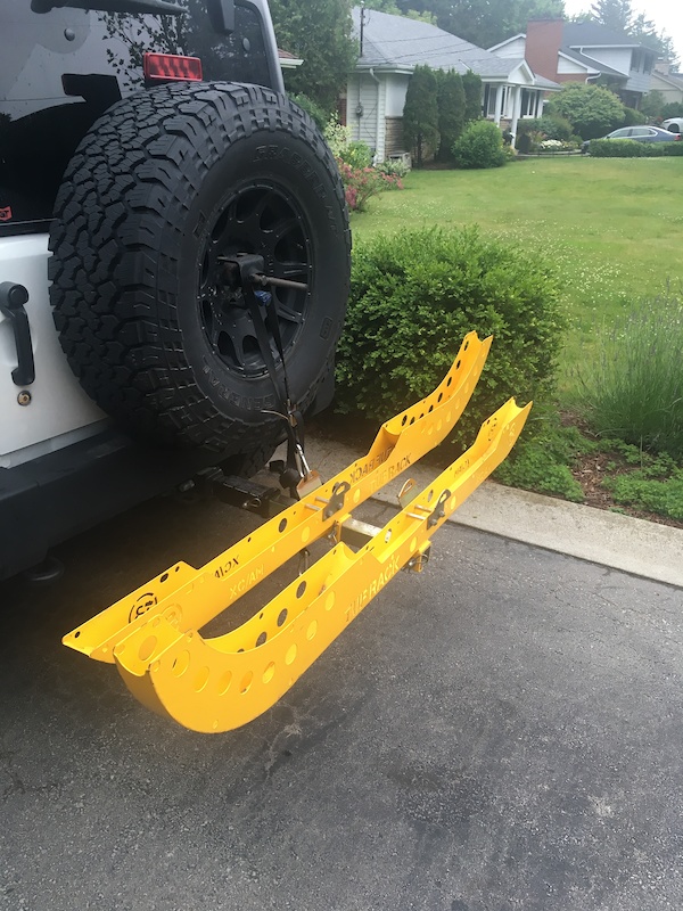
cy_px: 456
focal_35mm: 29
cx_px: 342
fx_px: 763
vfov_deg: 61.7
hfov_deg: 48.2
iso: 25
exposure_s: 1/40
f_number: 2.2
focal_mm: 4.15
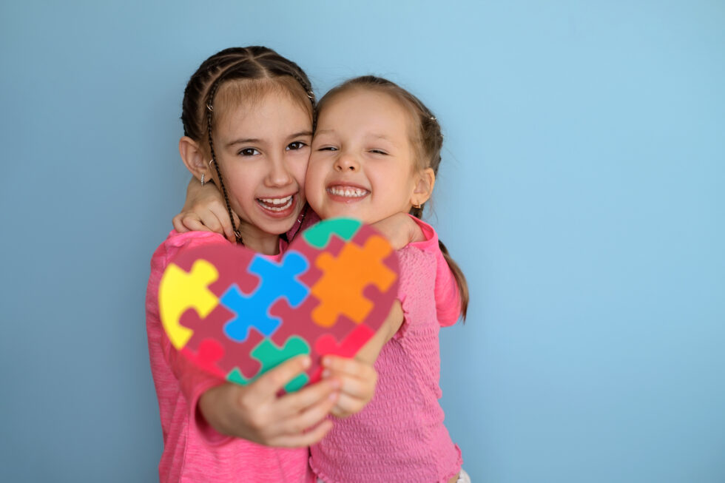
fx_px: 1067
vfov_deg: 25.5
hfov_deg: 37.5
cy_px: 242
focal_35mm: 53
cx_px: 362
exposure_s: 1/250
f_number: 2.2
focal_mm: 35
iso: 250
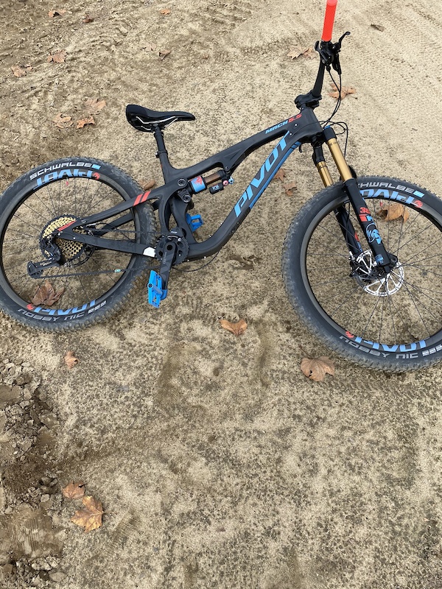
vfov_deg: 67.3
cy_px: 294
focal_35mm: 26
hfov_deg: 53.1
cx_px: 221
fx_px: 443
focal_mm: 4.25
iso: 32
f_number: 1.8
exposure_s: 1/871
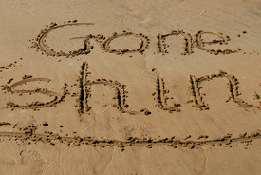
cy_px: 1
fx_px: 421
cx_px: 112
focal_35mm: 58
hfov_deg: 34.4
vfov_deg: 22.6
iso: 100
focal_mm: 18
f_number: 8
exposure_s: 1/250
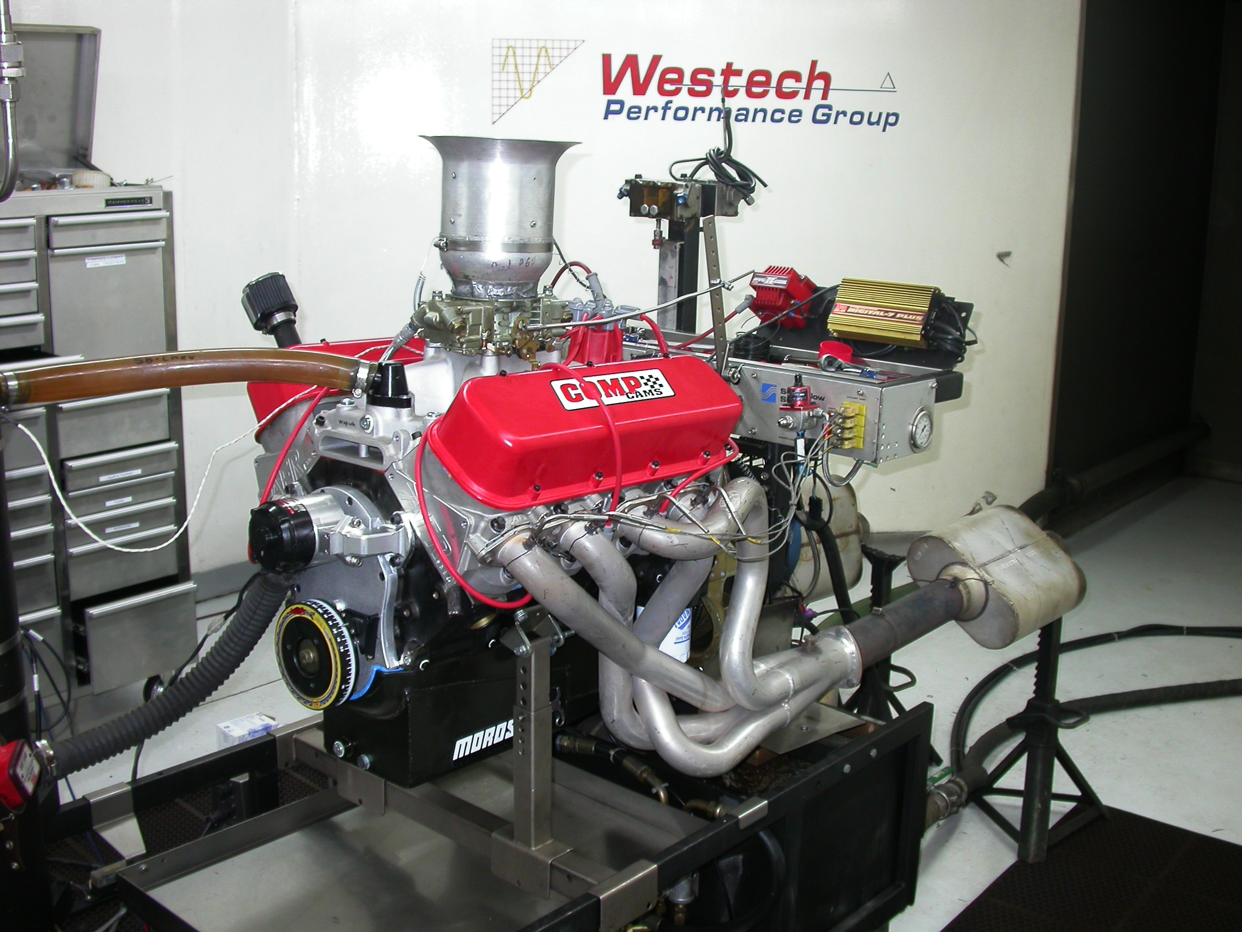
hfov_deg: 49.0
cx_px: 621
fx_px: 1363
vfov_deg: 37.7
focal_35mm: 38
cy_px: 466
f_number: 2.6
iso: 100
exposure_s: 1/30
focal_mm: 7.85
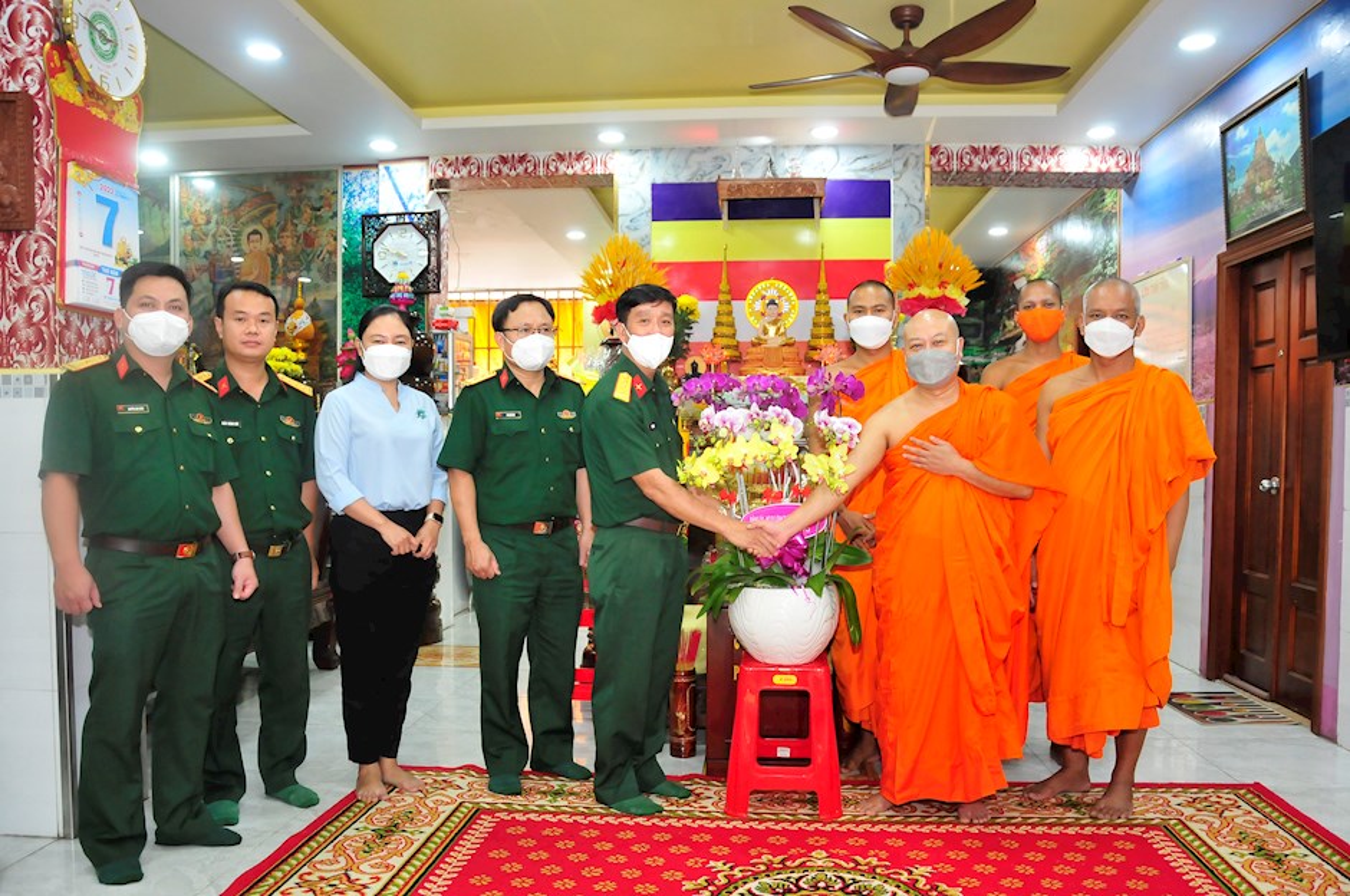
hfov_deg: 67.5
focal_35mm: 27
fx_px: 1011
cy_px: 448
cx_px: 675
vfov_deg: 47.8
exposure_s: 1/80
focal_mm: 18
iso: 1000
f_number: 3.5
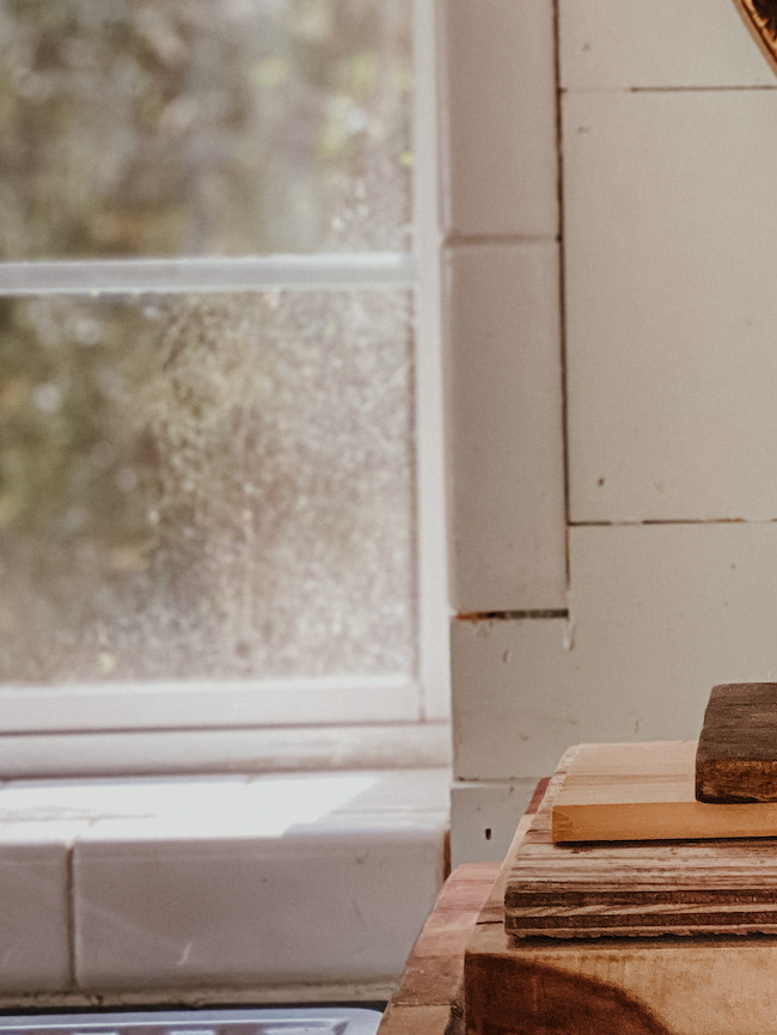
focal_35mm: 121
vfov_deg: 16.2
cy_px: 247
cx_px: 855
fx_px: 3620
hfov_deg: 12.1
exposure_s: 1/110
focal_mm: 6
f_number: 2
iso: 250
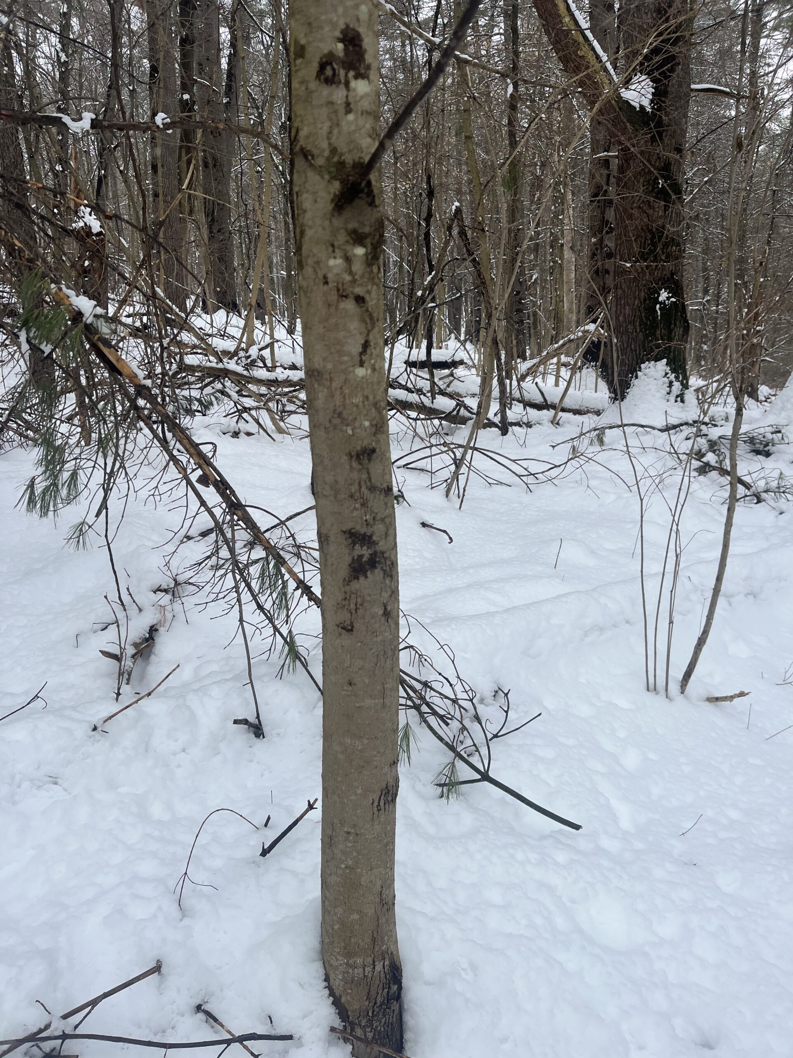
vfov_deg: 67.3
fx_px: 794
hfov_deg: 53.1
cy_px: 529
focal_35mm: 26
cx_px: 396
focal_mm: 5.1
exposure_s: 1/935
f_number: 1.6
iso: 50
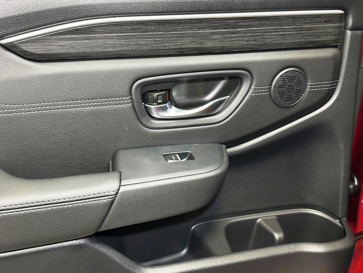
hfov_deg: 39.7
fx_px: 503
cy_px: 136
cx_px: 182
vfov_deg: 30.3
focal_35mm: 48
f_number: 1.78
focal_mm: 6.86
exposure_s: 1/24
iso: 640
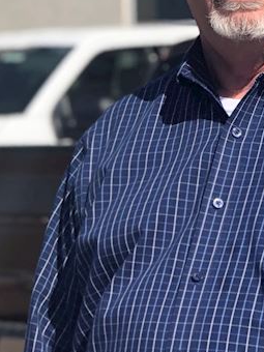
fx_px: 1841
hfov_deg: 8.2
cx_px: 235
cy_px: 16
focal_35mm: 181
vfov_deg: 10.8
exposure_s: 1/510
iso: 20
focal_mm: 6.6
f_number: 2.8
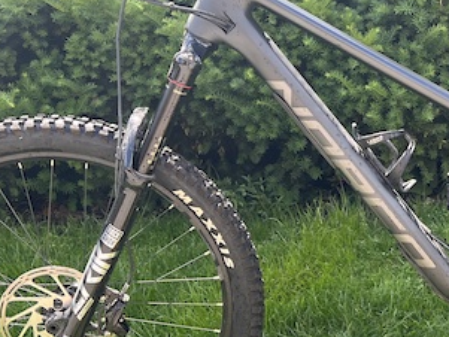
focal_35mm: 69
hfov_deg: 27.1
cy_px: 185
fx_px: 895
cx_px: 409
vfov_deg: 21.3
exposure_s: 1/552
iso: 50
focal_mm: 5.7
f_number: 1.5
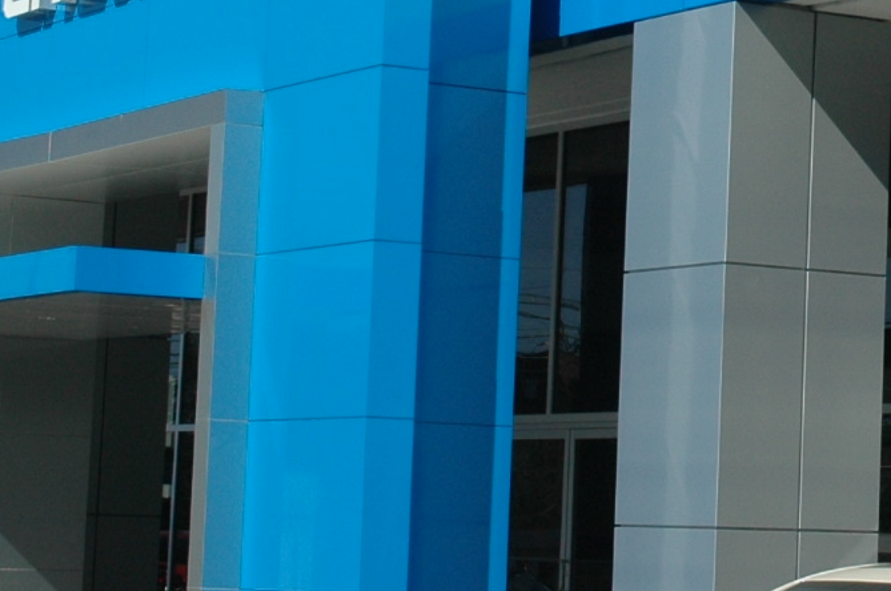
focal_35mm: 136
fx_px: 3353
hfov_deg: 14.7
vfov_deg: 10.0
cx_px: 1003
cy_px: 83
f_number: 10
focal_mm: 27
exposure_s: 1/400
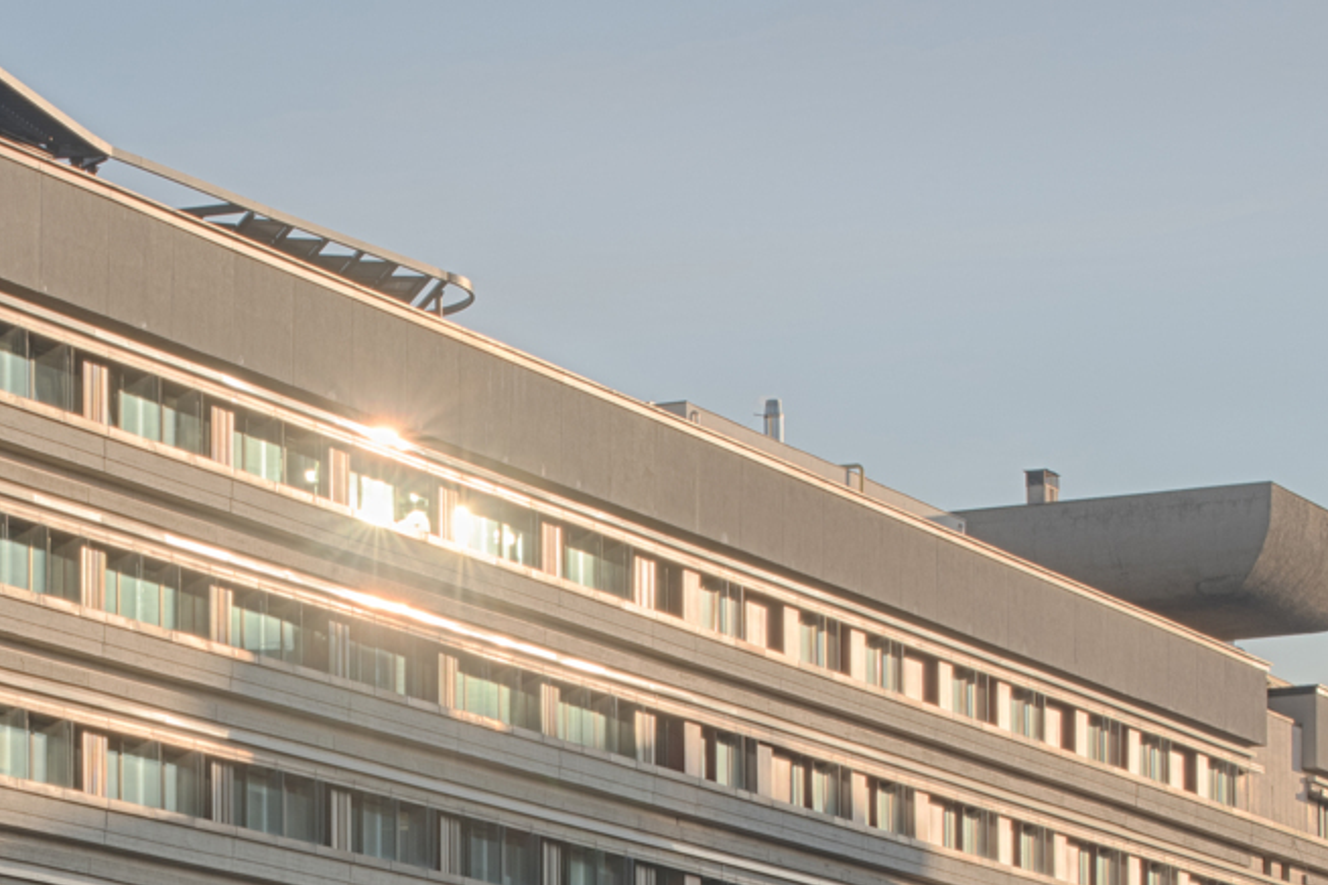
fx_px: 5644
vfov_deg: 8.8
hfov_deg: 13.3
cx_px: 81
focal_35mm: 153
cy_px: 1110
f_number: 11
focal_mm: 50
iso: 100
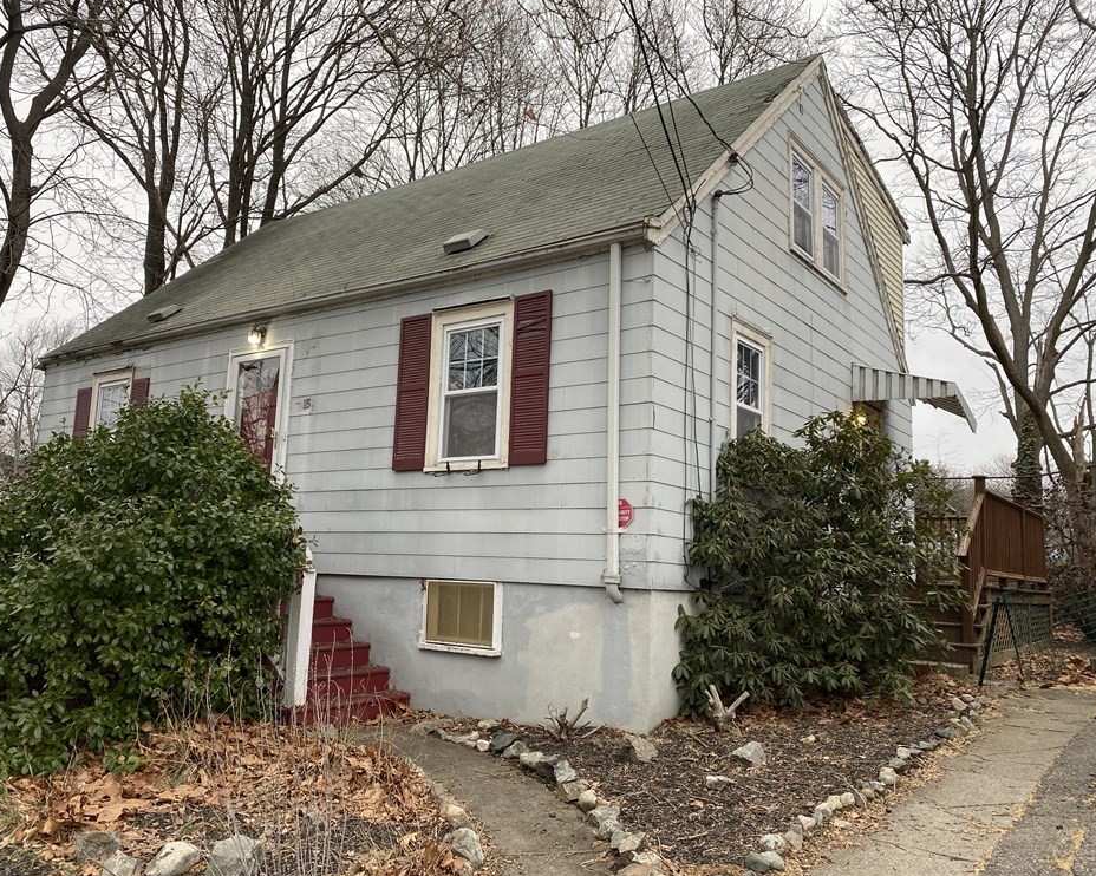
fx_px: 908
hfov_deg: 62.1
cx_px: 501
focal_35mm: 28
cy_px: 434
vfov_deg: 51.5
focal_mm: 4.25
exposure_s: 1/121
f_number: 1.8
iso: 40
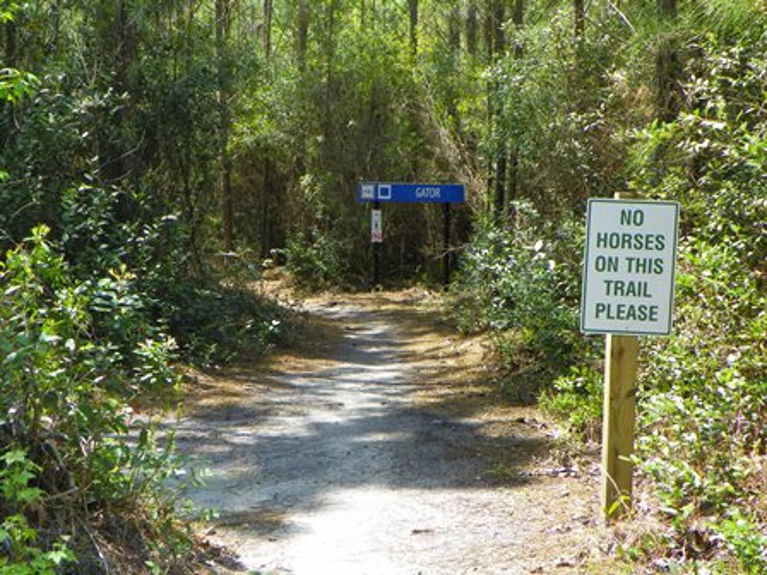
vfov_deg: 23.7
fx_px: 1374
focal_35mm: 62
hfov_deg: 31.2
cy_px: 288
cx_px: 384
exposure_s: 1/200
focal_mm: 11
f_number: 3.5
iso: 64
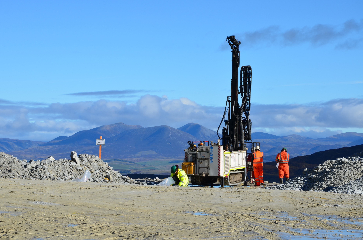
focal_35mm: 112
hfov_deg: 18.2
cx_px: 182
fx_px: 1132
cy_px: 120
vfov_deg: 12.1
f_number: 11
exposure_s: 1/200
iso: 100
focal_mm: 75
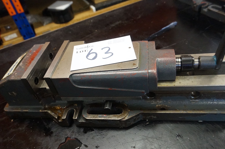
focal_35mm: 30
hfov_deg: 62.0
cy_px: 82
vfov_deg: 43.5
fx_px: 187
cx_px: 112
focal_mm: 16
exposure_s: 1/125
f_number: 3.5
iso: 3200
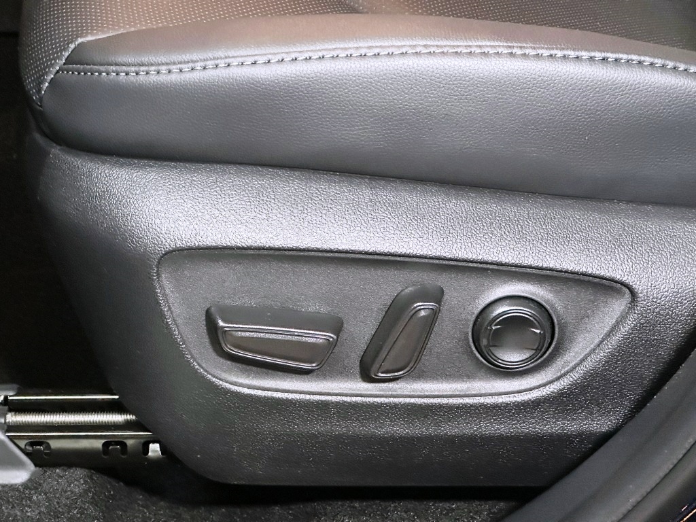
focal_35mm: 77
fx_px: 1548
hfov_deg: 25.3
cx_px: 348
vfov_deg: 19.1
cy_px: 261
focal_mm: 9
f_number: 2.8
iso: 1600
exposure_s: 1/30
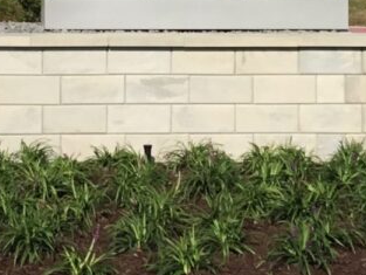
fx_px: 1608
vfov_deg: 9.5
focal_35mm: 152
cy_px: -147
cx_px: 118
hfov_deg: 13.0
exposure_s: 1/1664
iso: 25
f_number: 2.4
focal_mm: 3.3
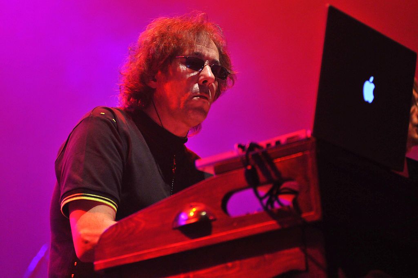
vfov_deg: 11.4
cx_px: 209
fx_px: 1392
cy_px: 139
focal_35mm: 120
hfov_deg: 17.1
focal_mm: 80
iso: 1600
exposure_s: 1/125
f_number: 2.8
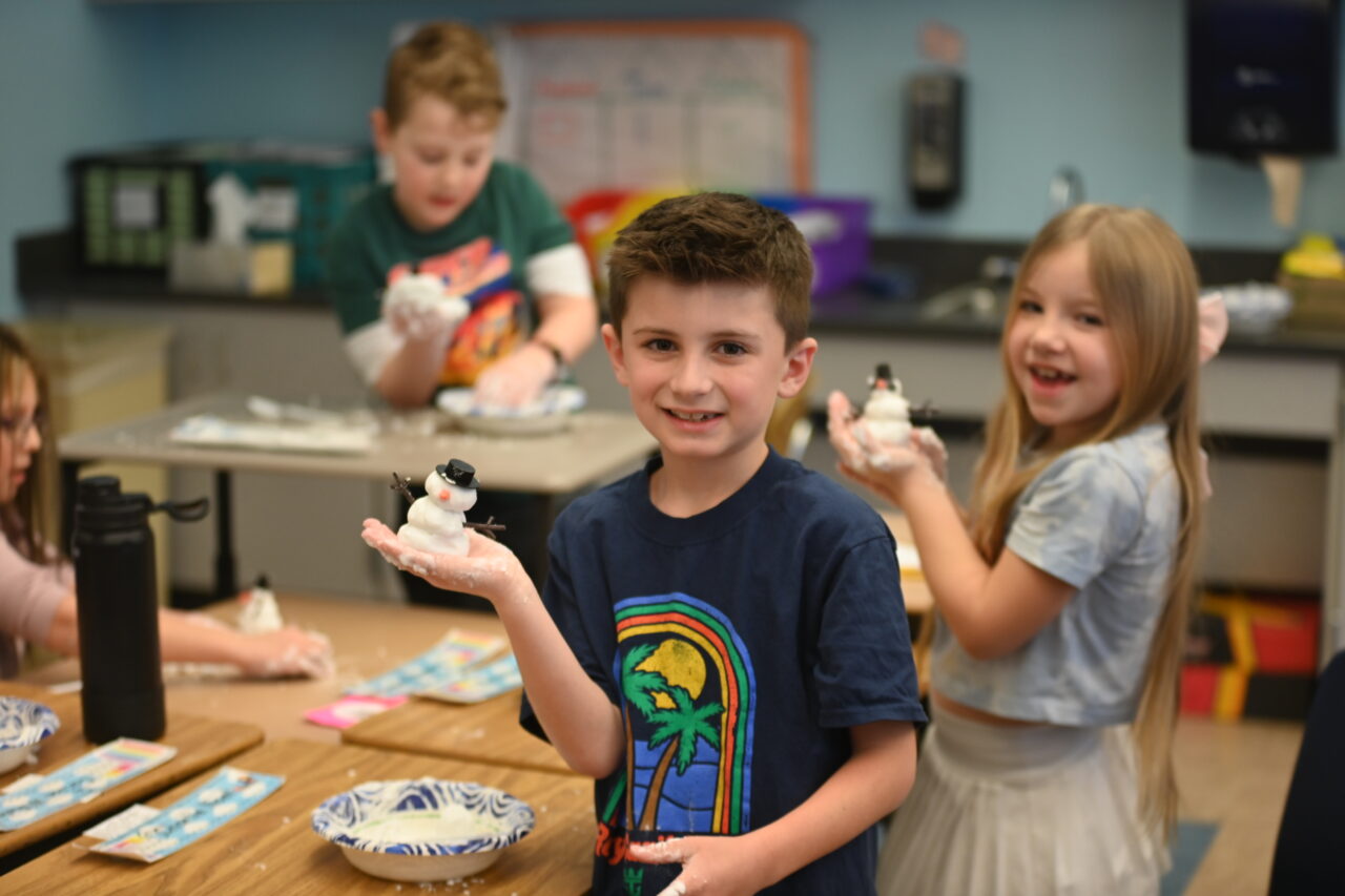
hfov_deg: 28.8
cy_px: 448
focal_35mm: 70
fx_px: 2615
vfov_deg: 19.5
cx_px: 672
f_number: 2.8
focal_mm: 70
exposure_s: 1/125
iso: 1000
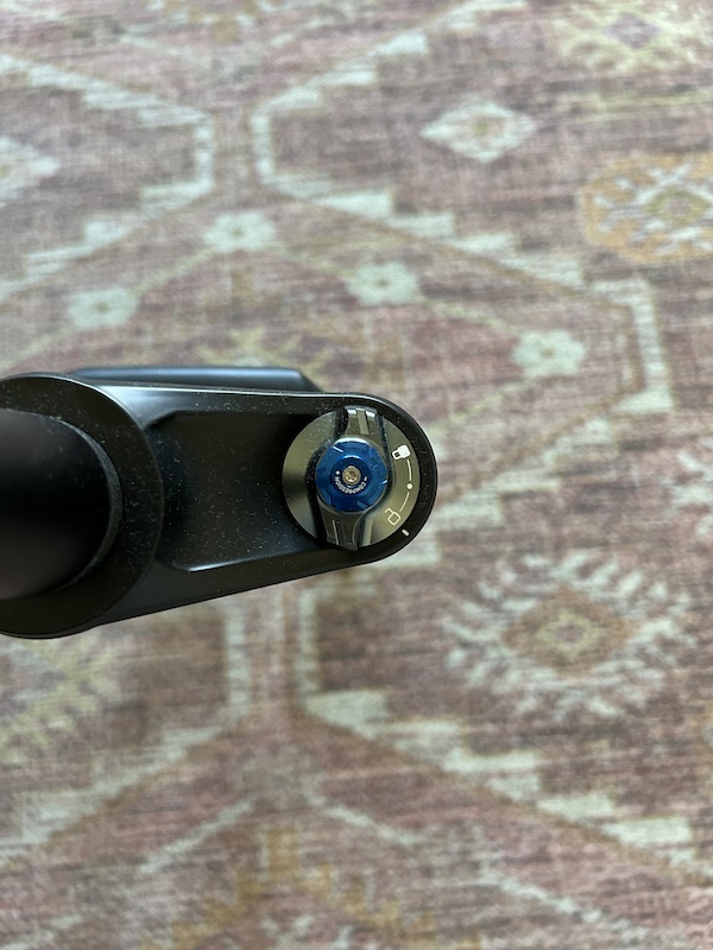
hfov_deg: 53.1
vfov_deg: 67.3
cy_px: 475
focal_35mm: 26
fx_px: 714
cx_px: 356
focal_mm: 5.7
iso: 250
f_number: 1.5
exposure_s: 1/60
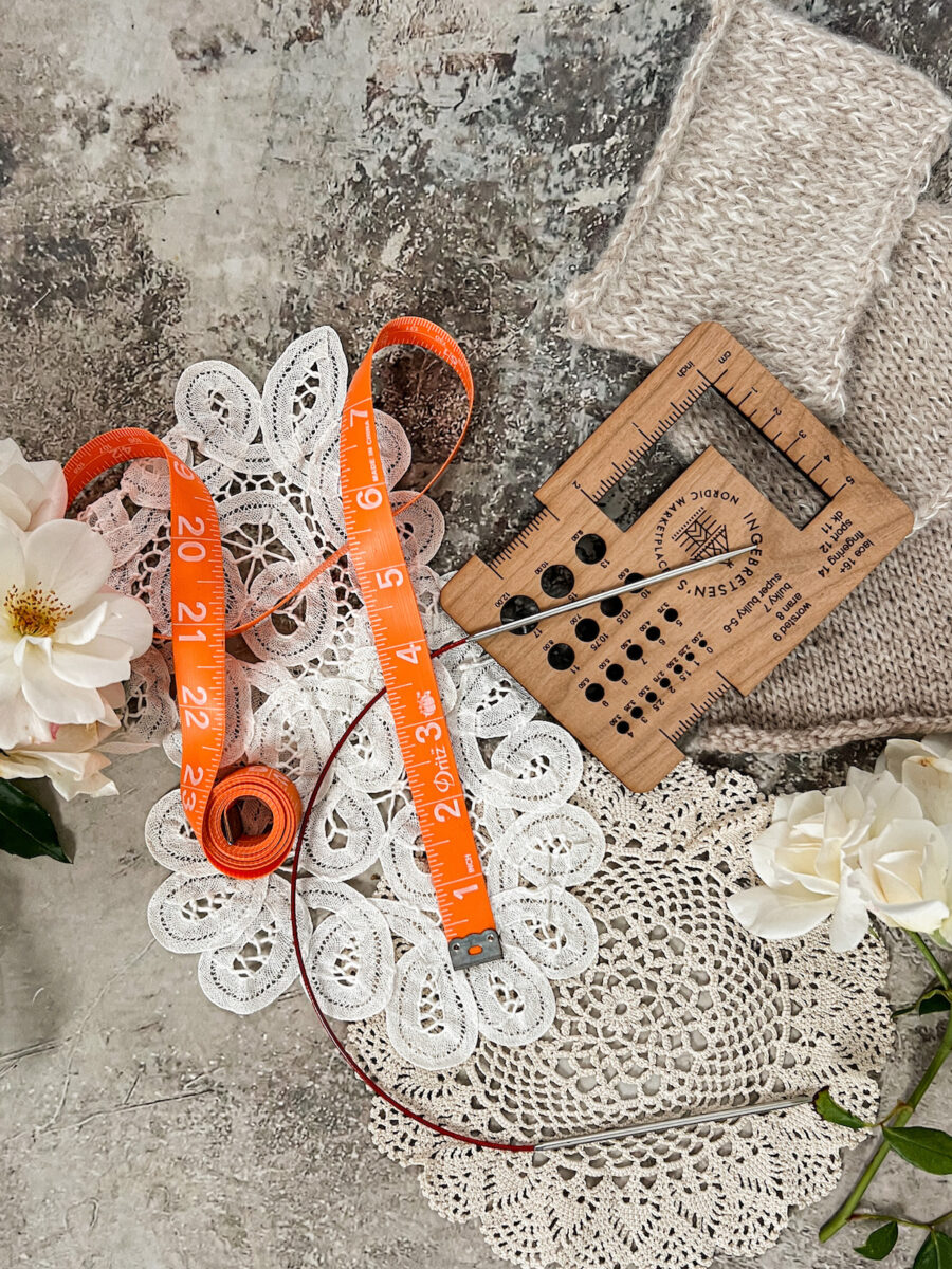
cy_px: 634
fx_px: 953
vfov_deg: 67.3
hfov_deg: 53.1
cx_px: 476
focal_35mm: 26
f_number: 1.5
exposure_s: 1/60
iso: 160
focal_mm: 5.7
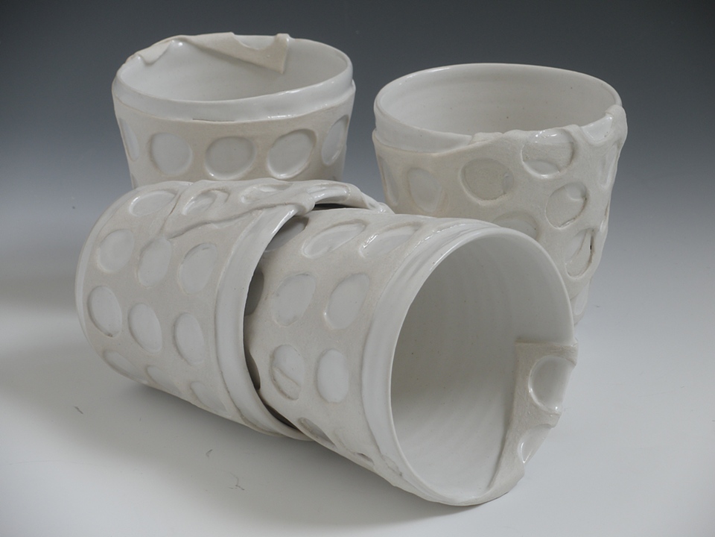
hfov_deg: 16.8
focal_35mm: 117
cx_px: 358
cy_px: 268
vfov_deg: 12.7
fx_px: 2417
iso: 64
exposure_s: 1/16
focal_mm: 21.2
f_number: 5.3
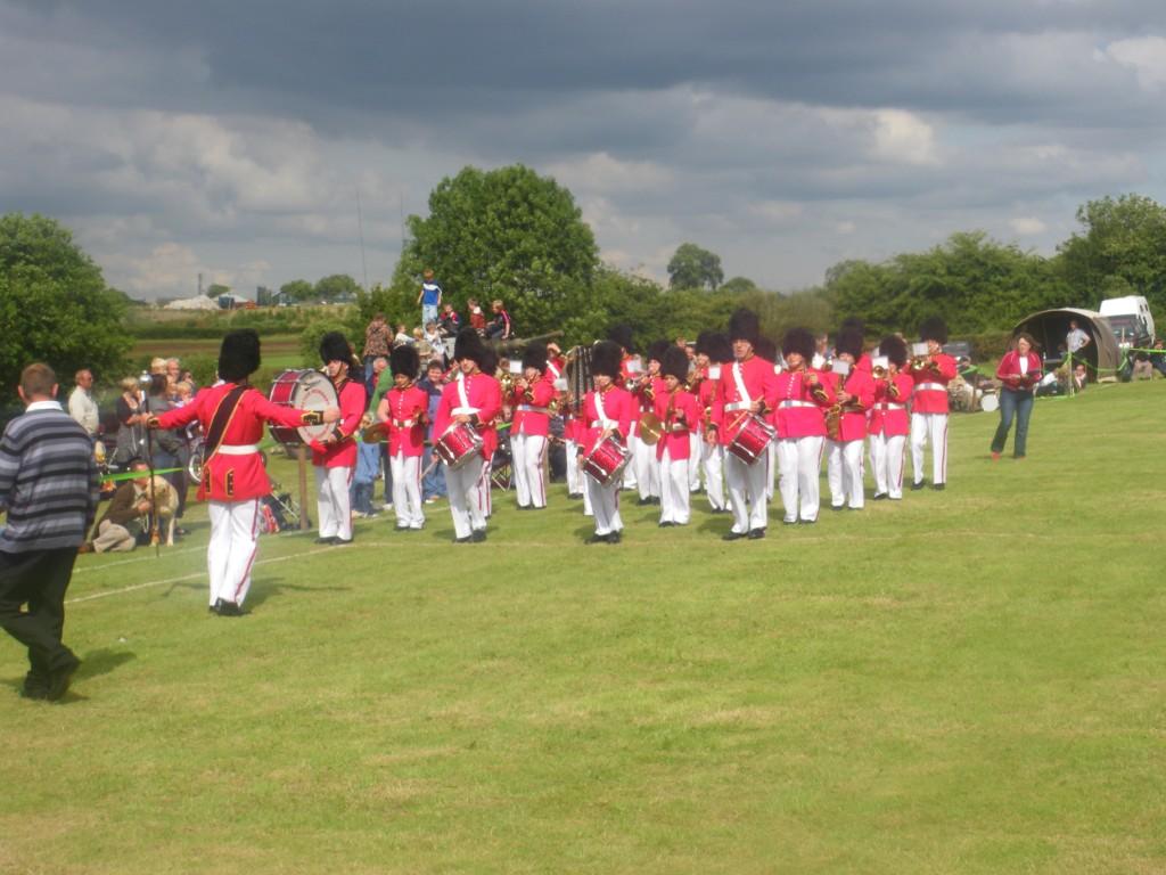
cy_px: 438
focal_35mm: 62
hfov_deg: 31.2
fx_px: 2088
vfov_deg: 23.7
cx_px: 583
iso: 64
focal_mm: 11.1
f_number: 7.1
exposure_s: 1/160
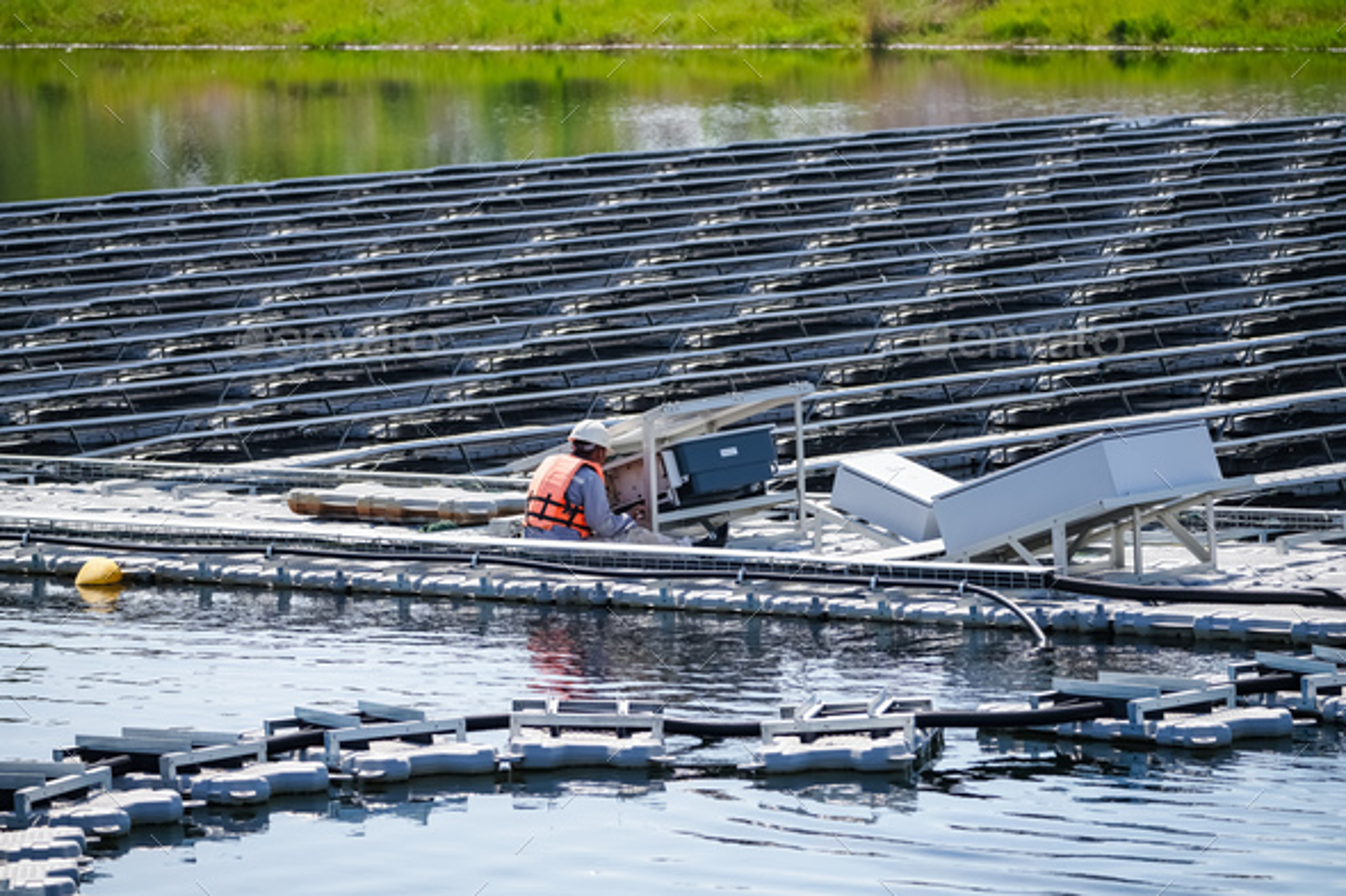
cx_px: 673
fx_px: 7621
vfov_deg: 6.7
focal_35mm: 204
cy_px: 448
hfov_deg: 10.1
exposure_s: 1/400
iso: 100
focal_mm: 203.9
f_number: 5.6
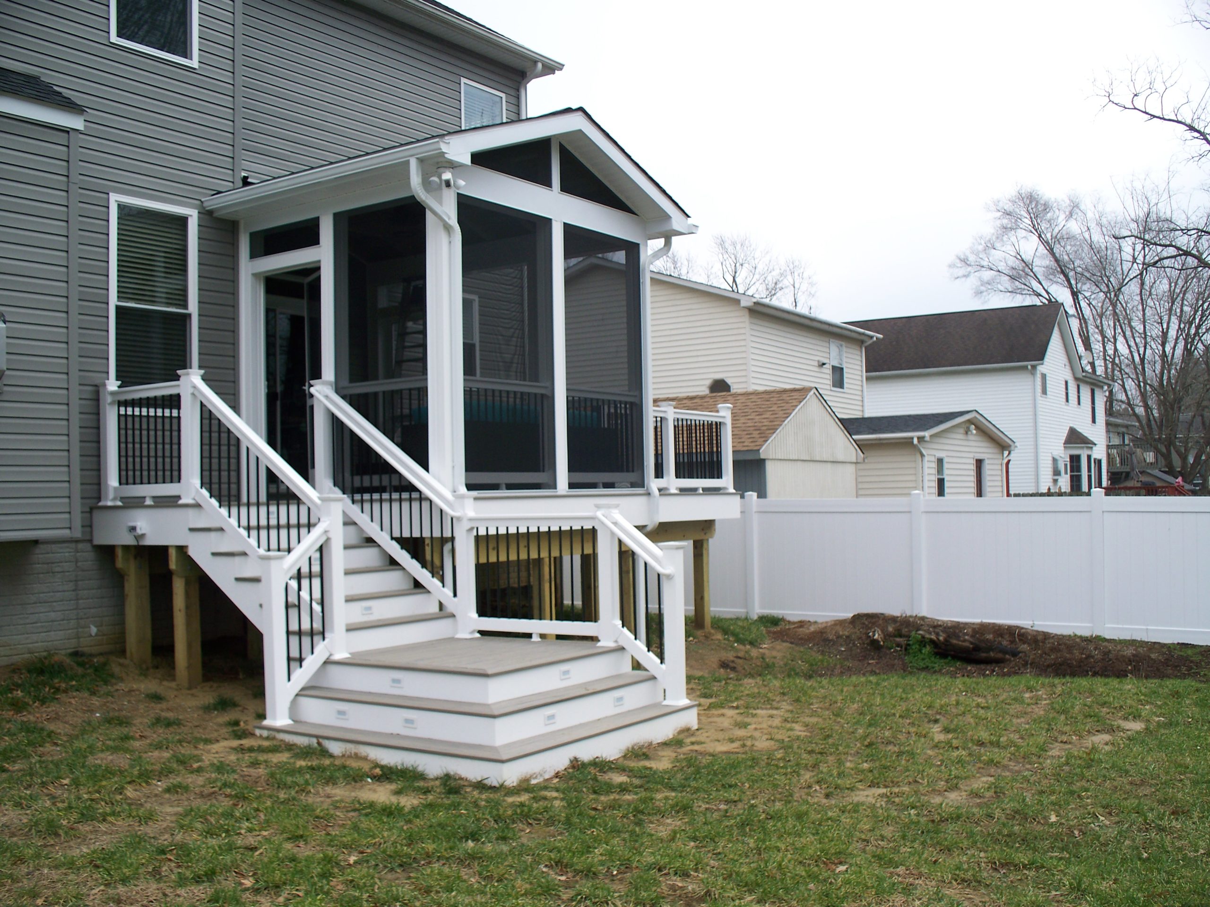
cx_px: 605
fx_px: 1258
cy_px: 454
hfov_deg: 51.4
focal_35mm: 36
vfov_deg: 39.7
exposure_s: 1/320
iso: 64
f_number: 2.8
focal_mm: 7.54
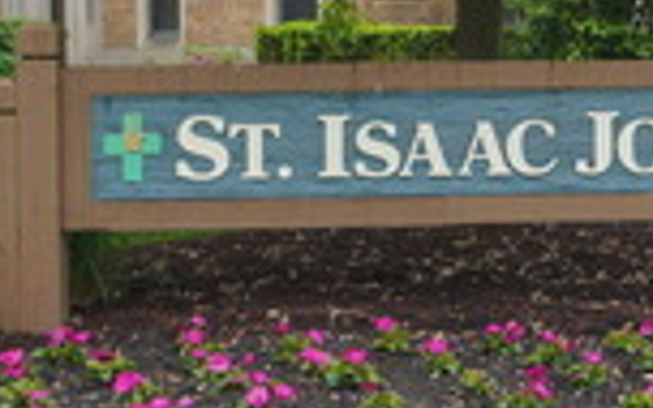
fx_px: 1975
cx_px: 732
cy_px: 77
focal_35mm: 111
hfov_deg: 18.0
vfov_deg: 11.7
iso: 100
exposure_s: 1/200
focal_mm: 18
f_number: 4
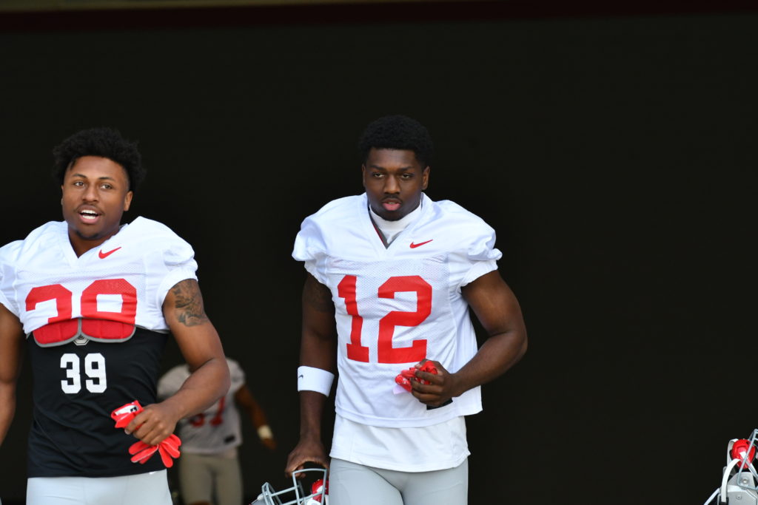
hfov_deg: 6.9
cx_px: 379
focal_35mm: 300
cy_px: 252
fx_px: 6317
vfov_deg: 4.6
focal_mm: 200
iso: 1000
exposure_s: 1/640
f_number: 7.1
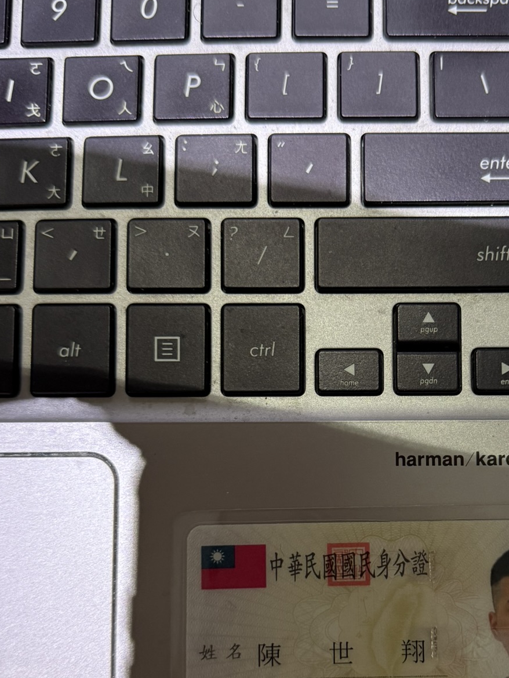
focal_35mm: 42
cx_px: 372
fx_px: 823
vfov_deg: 44.2
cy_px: 446
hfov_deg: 33.8
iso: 320
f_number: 1.78
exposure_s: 1/50
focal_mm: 6.76
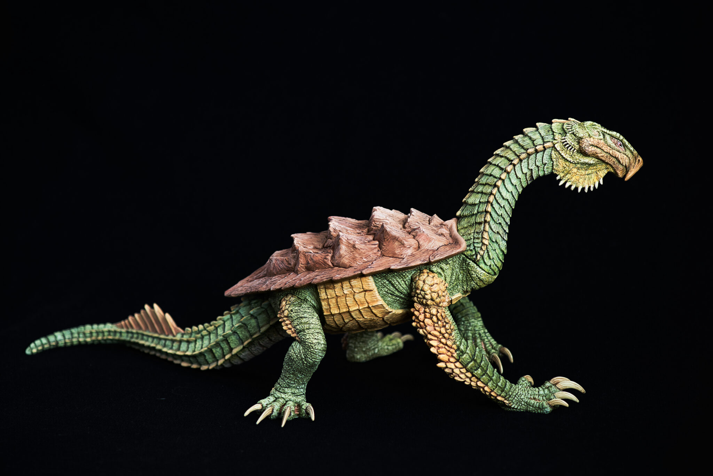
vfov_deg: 13.1
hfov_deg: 19.4
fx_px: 2080
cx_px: 356
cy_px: 238
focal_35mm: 105
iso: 280
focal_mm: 105
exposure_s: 1/8
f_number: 4.5
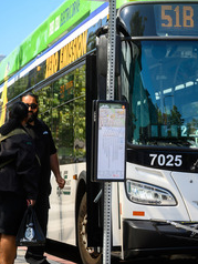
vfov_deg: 13.4
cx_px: 285
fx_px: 1119
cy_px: 154
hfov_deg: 9.8
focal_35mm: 147
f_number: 2.8
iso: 100
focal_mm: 64
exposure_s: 1/750
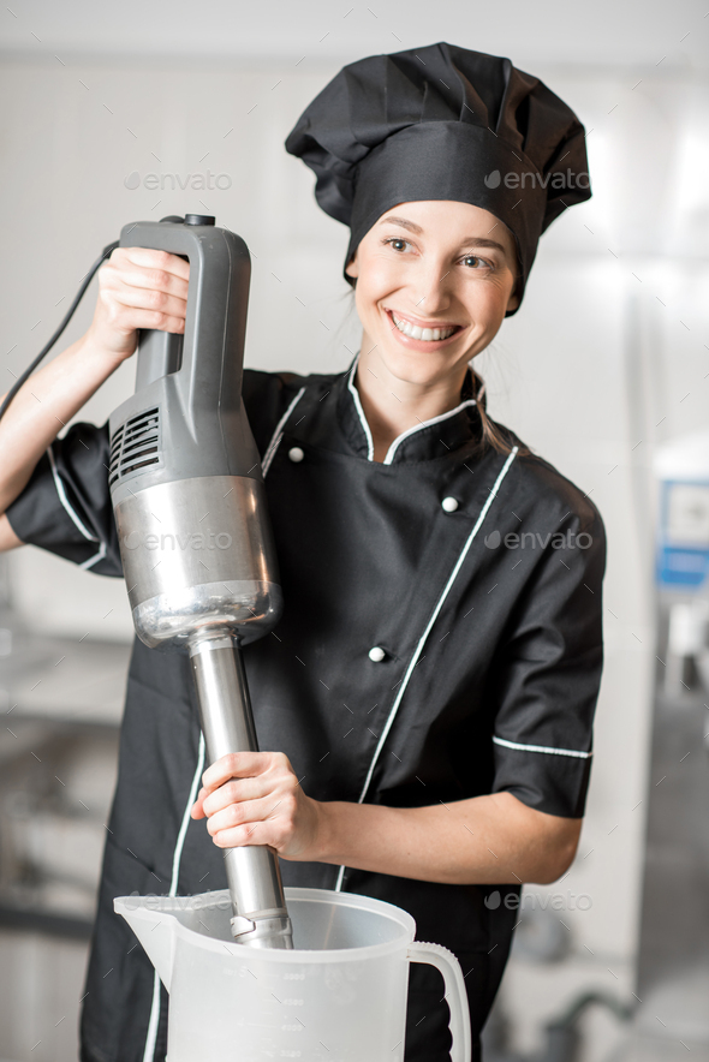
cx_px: 354
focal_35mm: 85
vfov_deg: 23.9
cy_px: 531
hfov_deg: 16.1
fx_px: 2509
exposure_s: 1/200
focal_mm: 85
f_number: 2.2
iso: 250
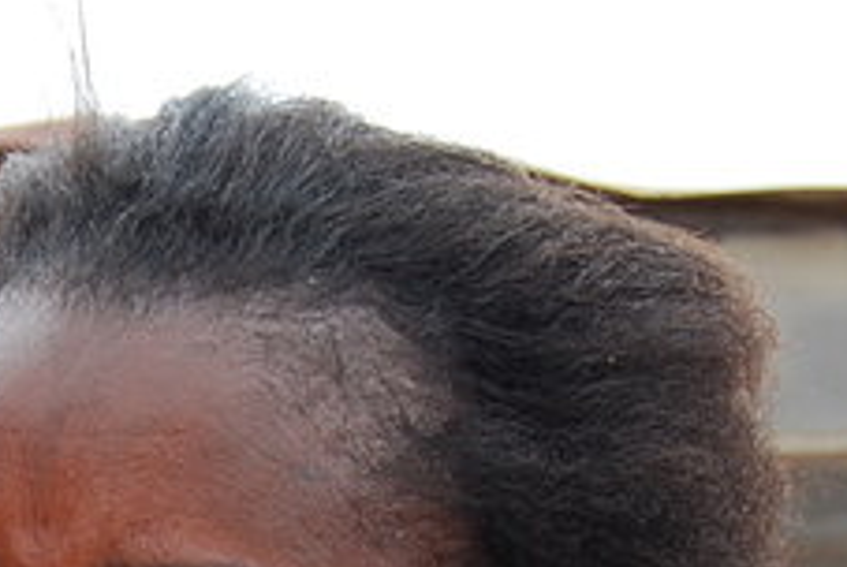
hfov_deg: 9.9
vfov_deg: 6.6
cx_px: -235
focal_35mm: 203
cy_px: 1110
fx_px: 4782
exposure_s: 1/160
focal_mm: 30
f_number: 6.3
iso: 100
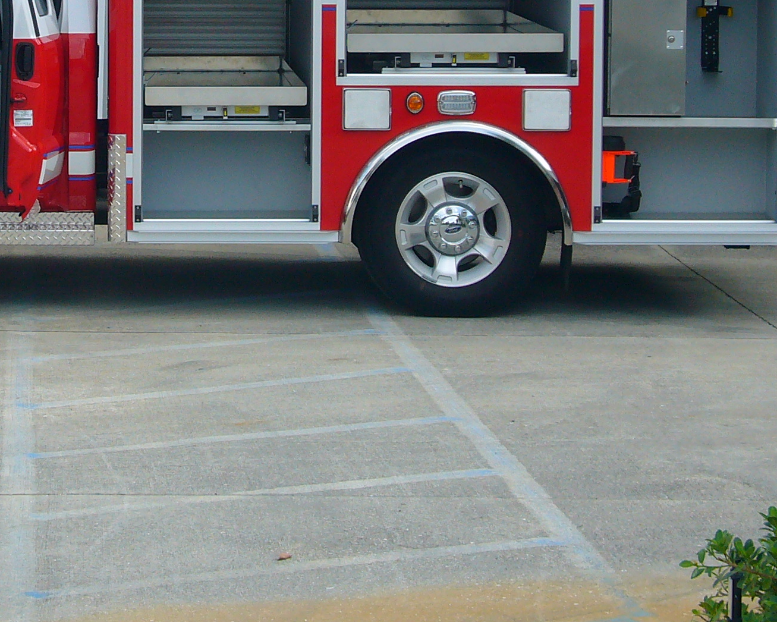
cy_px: 33
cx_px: 77
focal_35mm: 143
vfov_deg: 10.7
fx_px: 3289
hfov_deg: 13.4
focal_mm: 11.2
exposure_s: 1/250
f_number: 4.3
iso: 80
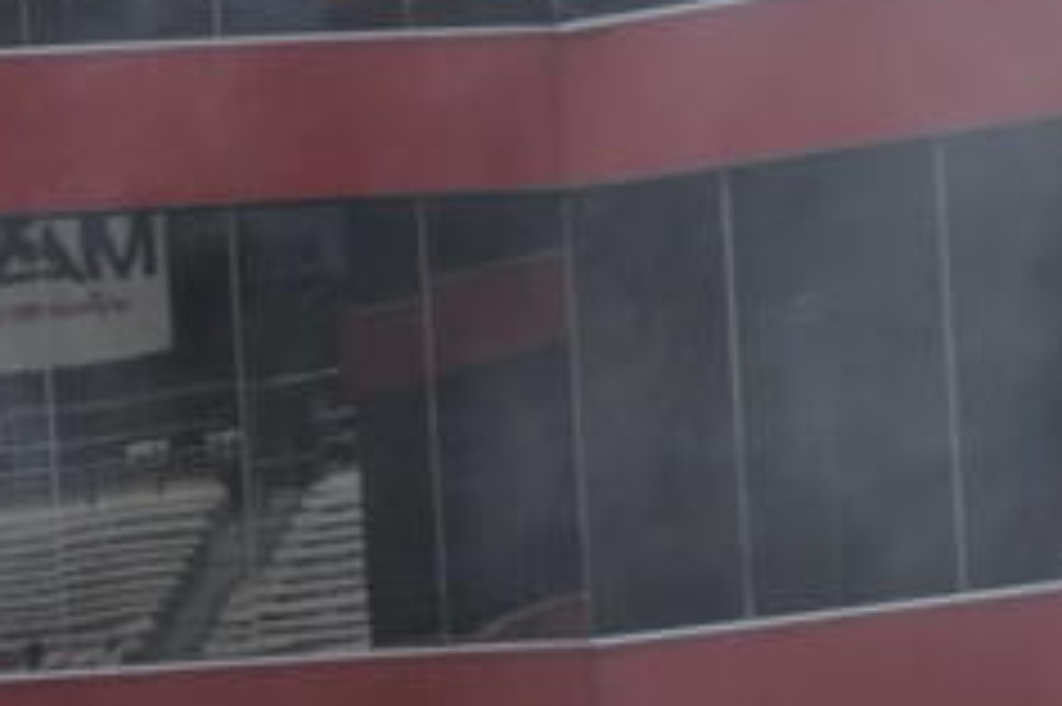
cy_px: 1668
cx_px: -1066
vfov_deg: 5.5
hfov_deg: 8.2
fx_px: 7045
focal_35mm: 239
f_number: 8
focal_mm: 44
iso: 200
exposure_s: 1/500
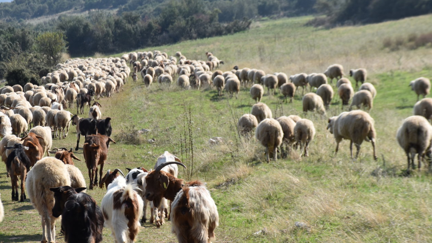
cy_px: 141
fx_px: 2023
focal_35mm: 177
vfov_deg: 6.9
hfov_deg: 12.2
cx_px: 181
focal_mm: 95
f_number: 9
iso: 200
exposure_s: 1/320
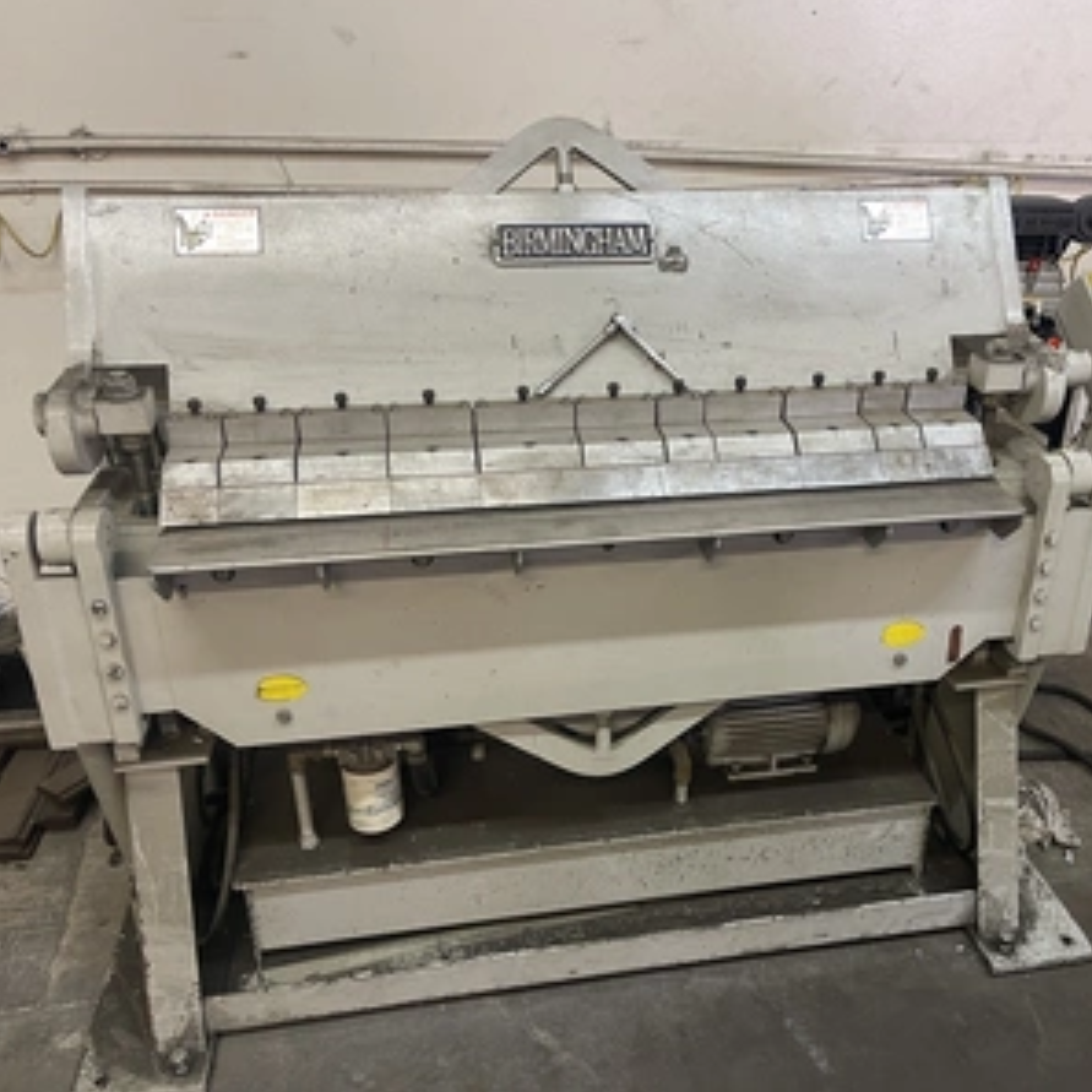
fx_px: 1106
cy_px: 544
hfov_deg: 52.3
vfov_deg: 52.5
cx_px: 640
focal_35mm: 31
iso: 200
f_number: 1.6
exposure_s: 1/59
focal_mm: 5.1
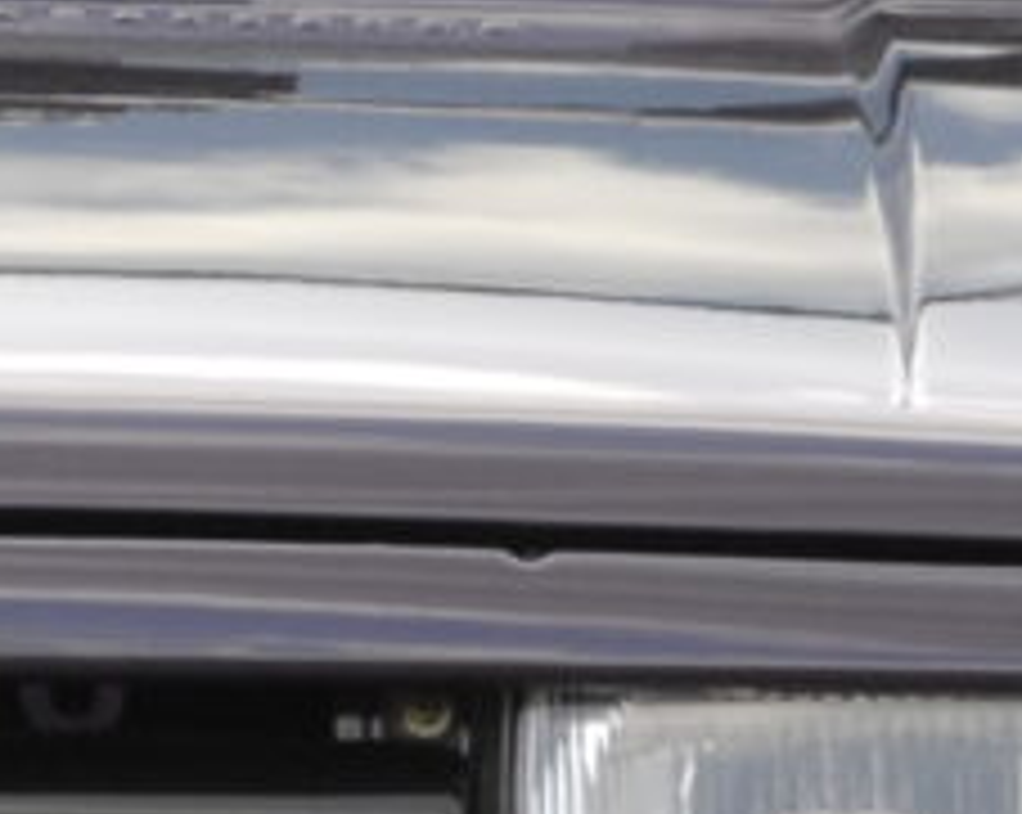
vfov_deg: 0.8
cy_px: 726
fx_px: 59639
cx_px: -743
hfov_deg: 1.0
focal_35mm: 1974
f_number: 8
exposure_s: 1/125
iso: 200
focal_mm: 155
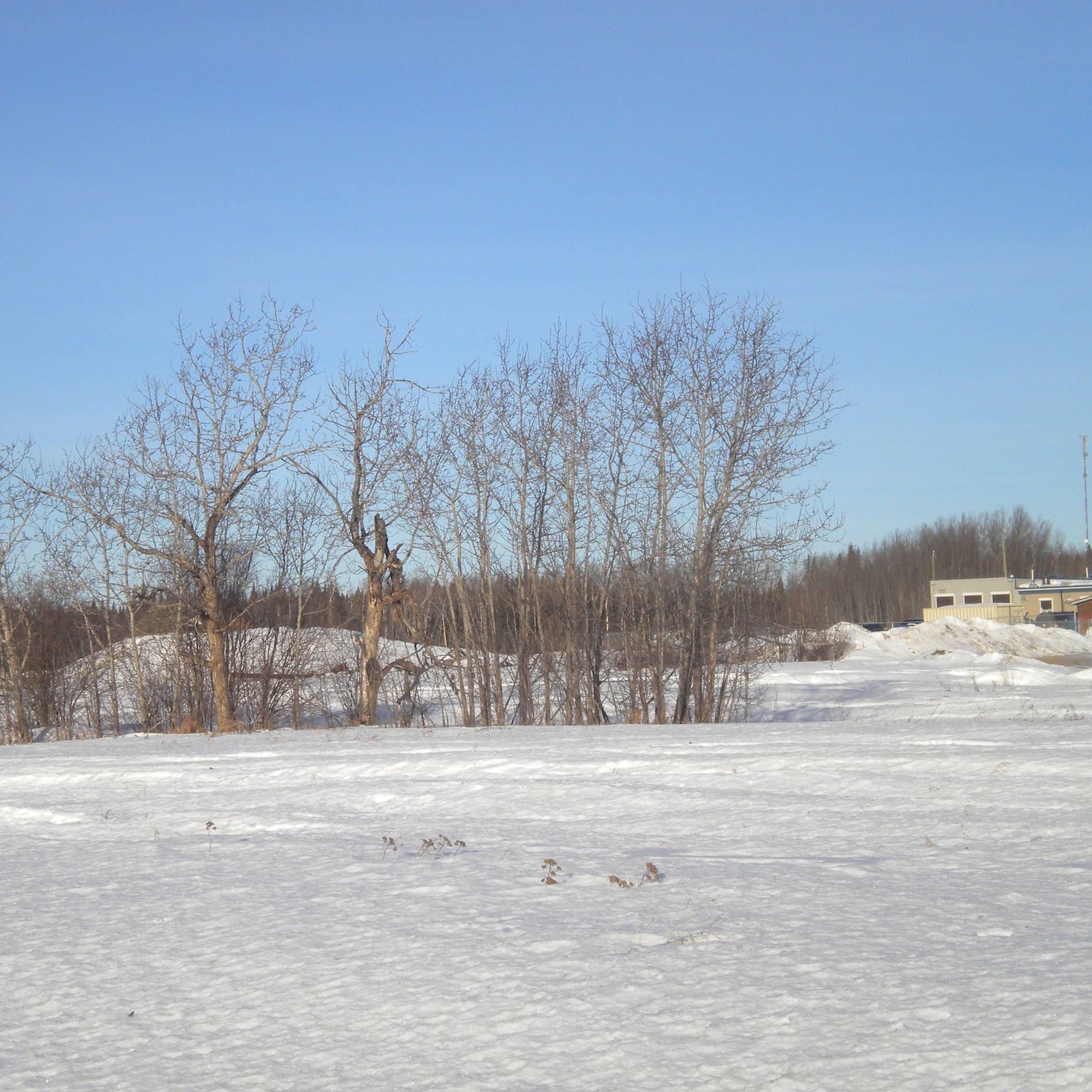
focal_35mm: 81
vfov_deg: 21.4
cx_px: 449
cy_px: 545
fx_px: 2891
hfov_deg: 21.4
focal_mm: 12.3
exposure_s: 1/374
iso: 80
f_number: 6.5
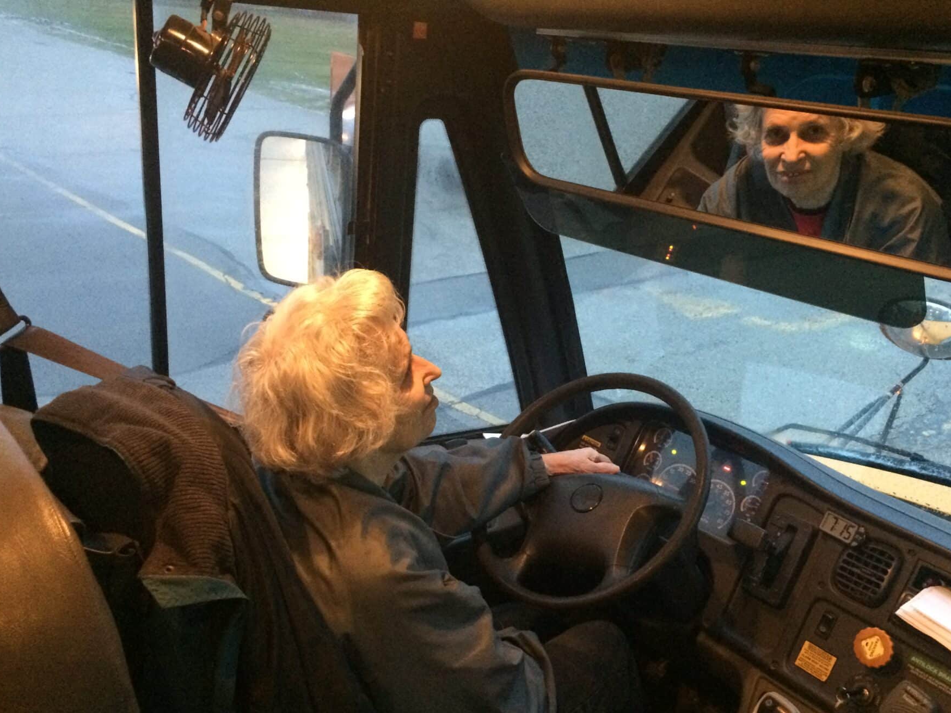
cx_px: 525
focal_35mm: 34
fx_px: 934
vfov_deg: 41.6
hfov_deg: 53.9
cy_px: 417
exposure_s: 1/15
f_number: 2.2
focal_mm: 4.15
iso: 400
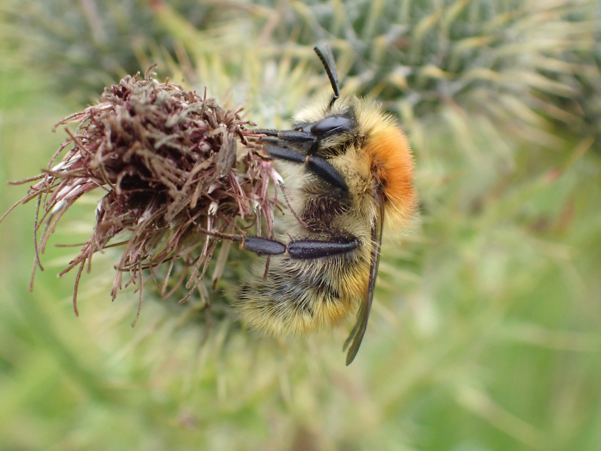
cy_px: 226
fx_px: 1736
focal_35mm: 100
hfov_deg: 19.6
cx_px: 300
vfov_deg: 14.8
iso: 800
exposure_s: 1/400
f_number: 4.9
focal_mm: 18
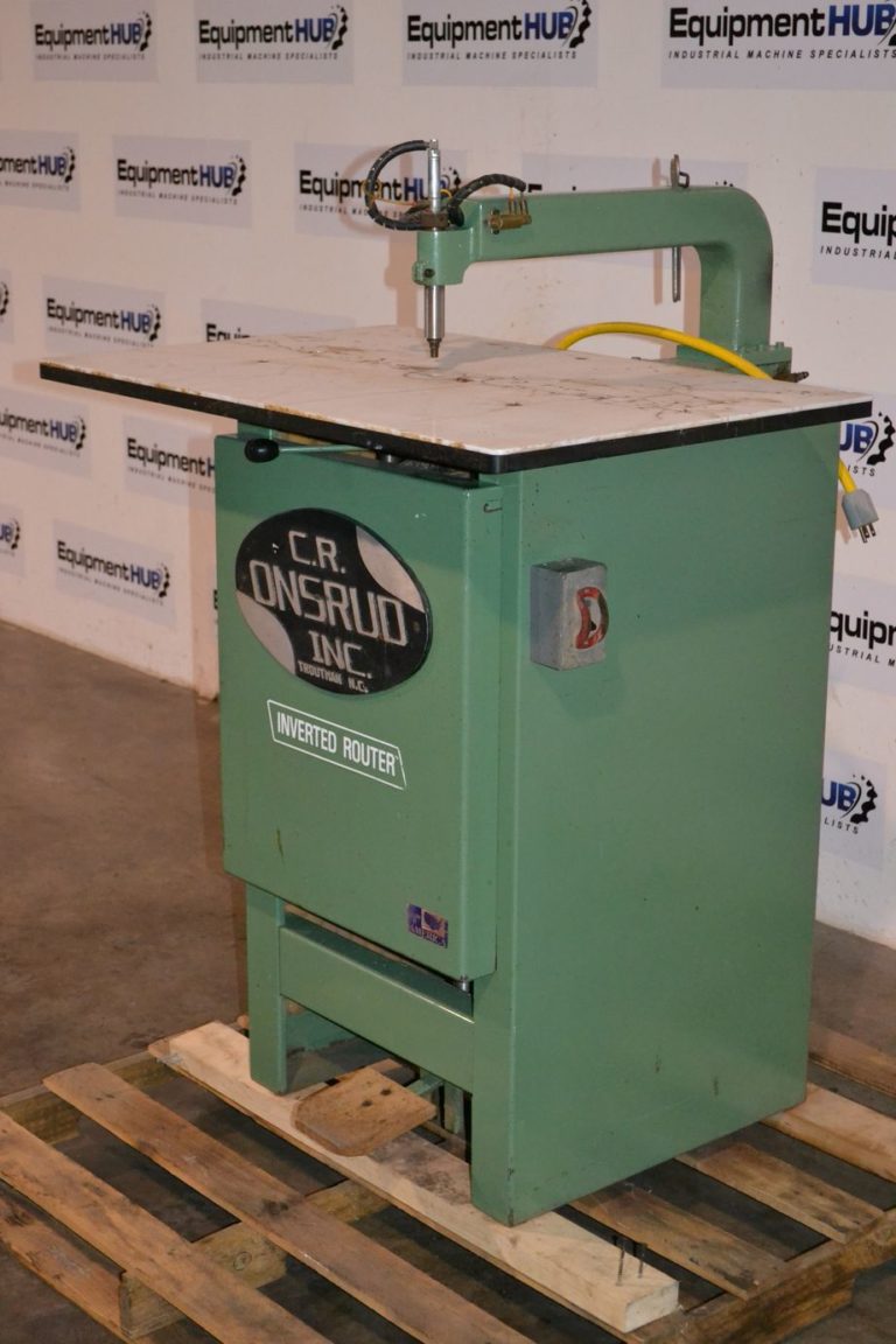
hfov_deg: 23.8
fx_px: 2128
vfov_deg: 35.1
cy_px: 672
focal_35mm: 57
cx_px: 448
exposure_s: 1/60
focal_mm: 38
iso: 3200
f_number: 5
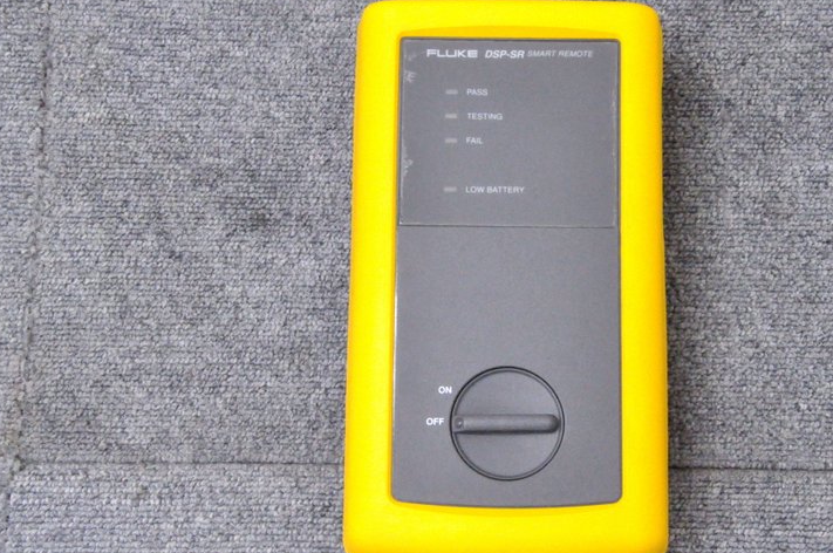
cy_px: 265
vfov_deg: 14.4
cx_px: 517
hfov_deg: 21.4
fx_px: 2195
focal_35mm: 95
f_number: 32
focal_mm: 50
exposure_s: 1/20
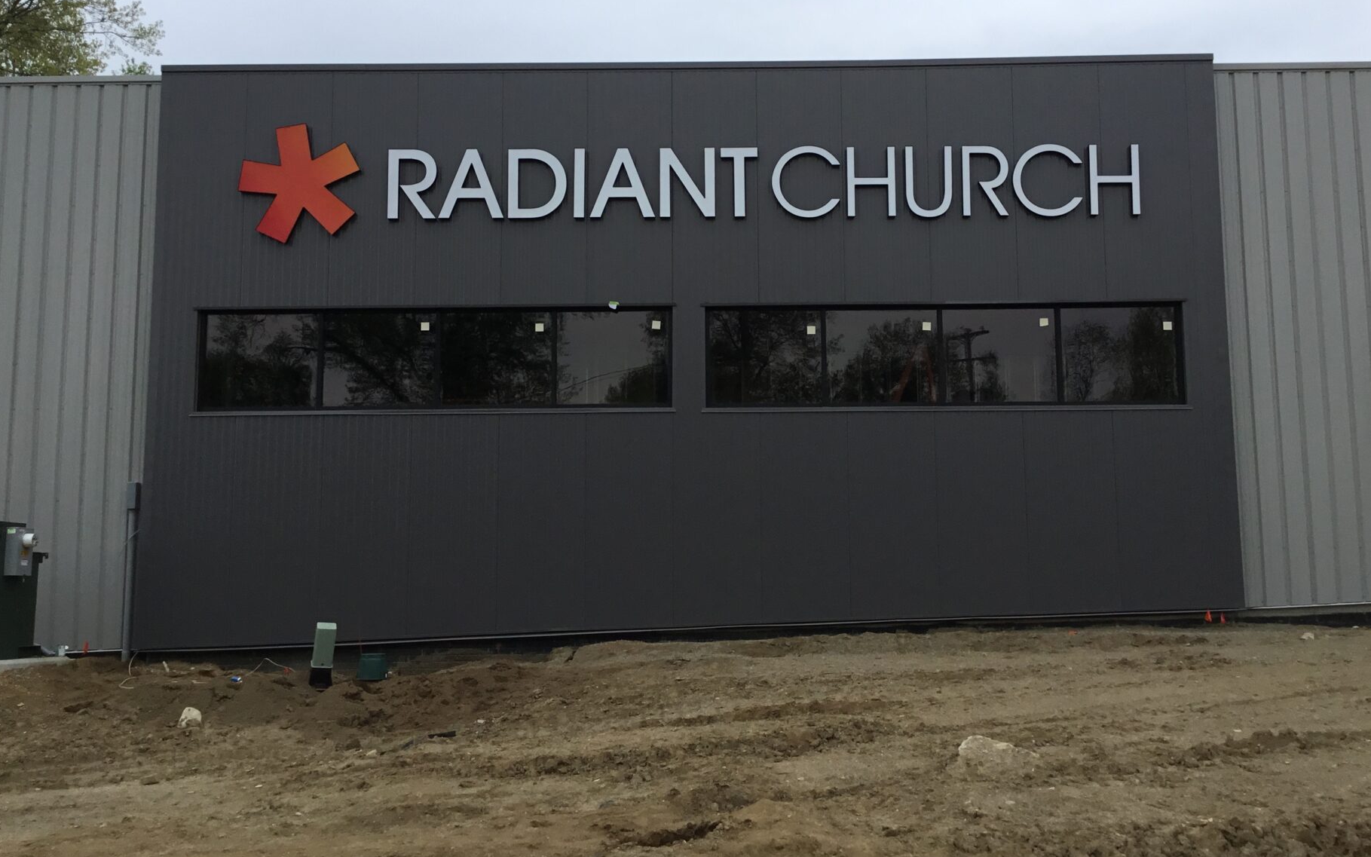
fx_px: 1383
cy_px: 370
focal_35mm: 37
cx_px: 706
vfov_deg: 34.4
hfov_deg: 52.7
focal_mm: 3.3
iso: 25
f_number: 2.4
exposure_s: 1/721
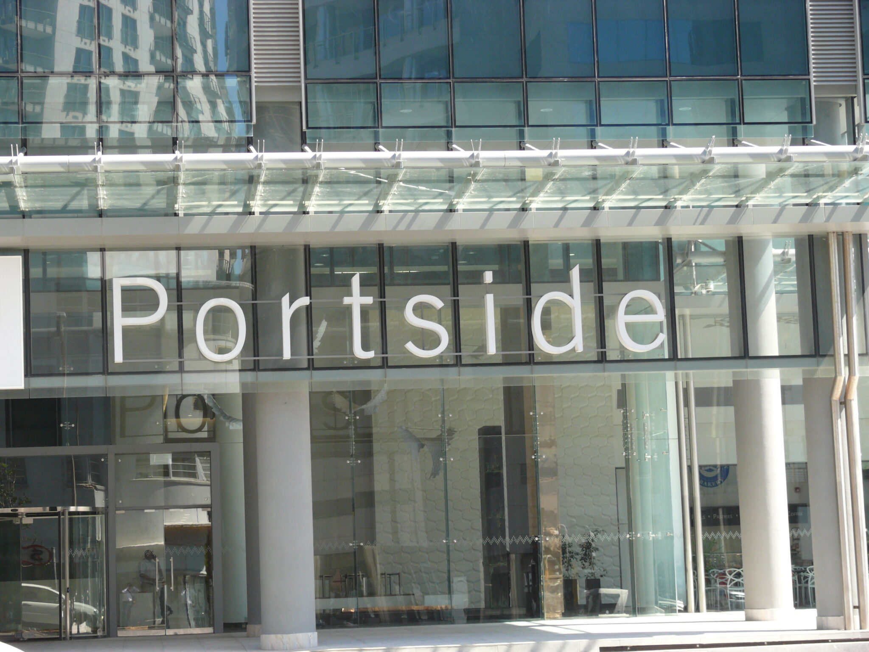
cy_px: 326
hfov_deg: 22.5
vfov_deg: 17.0
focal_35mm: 87
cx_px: 434
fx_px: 2184
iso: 100
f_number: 4
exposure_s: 1/200
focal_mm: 18.4
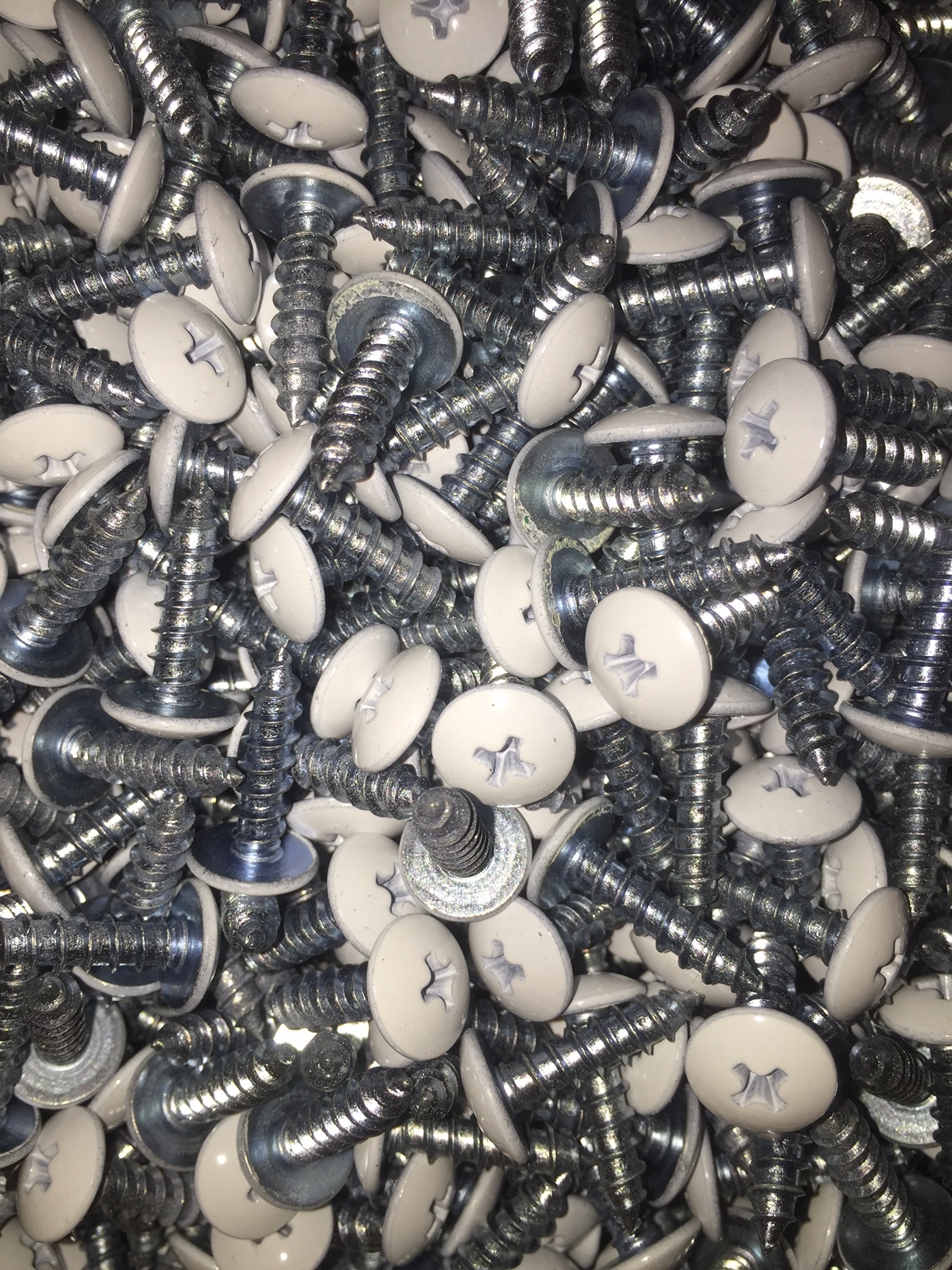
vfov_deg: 61.7
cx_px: 476
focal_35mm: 29
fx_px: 1063
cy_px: 635
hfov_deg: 48.2
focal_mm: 4.15
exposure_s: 1/449
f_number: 2.2
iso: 32
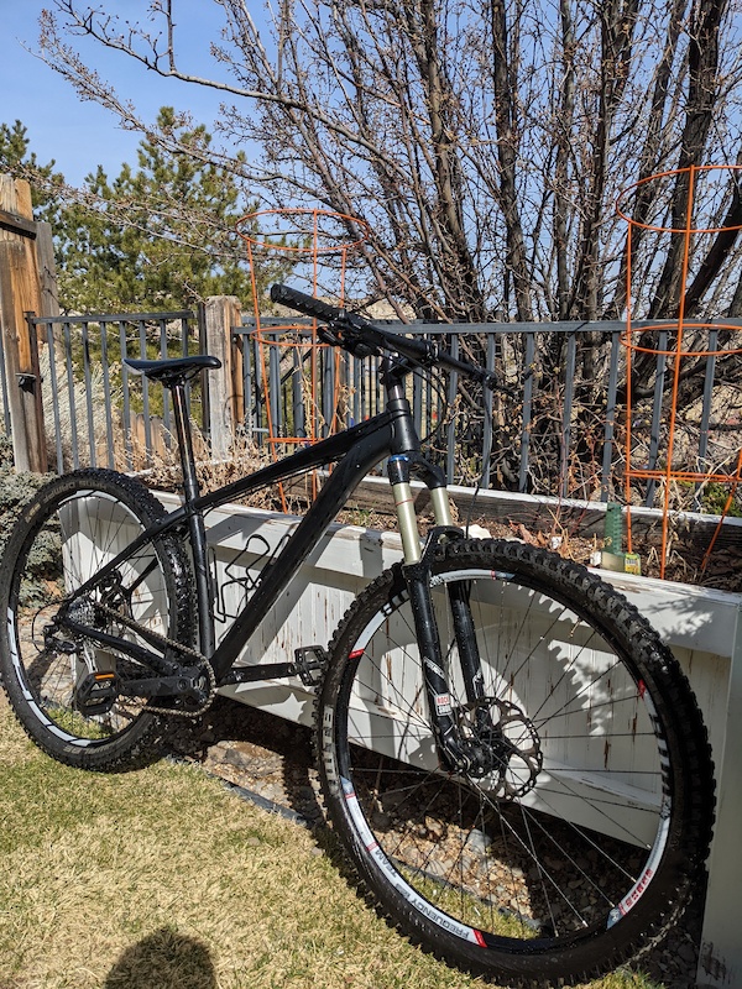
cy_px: 494
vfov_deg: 65.3
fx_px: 772
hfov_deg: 51.4
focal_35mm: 27
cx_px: 371
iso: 51
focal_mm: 4.38
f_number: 1.73
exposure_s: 1/4695
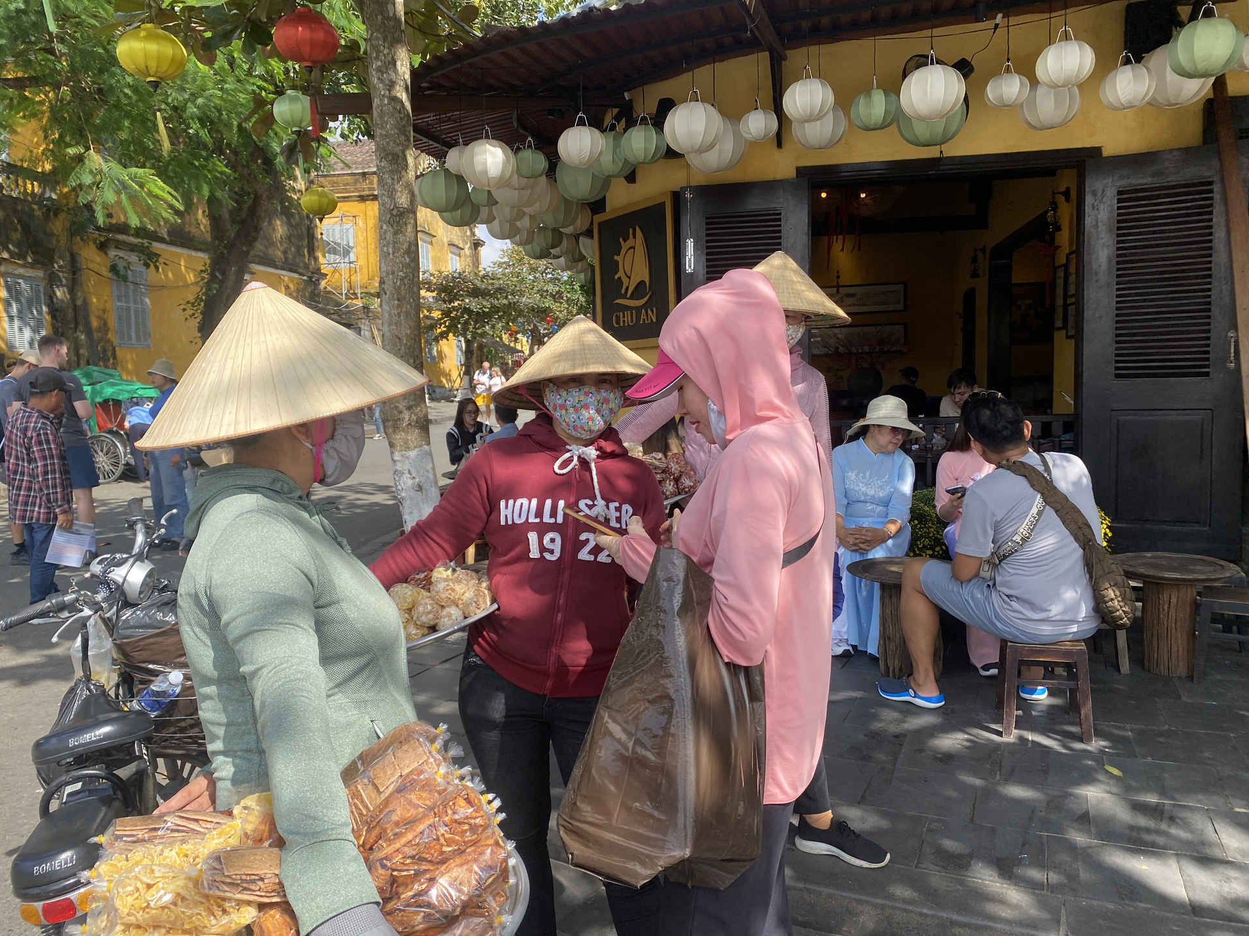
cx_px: 614
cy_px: 453
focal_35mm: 27
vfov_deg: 51.3
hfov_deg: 65.3
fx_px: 974
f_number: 1.8
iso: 32
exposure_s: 1/1093
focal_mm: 4.25
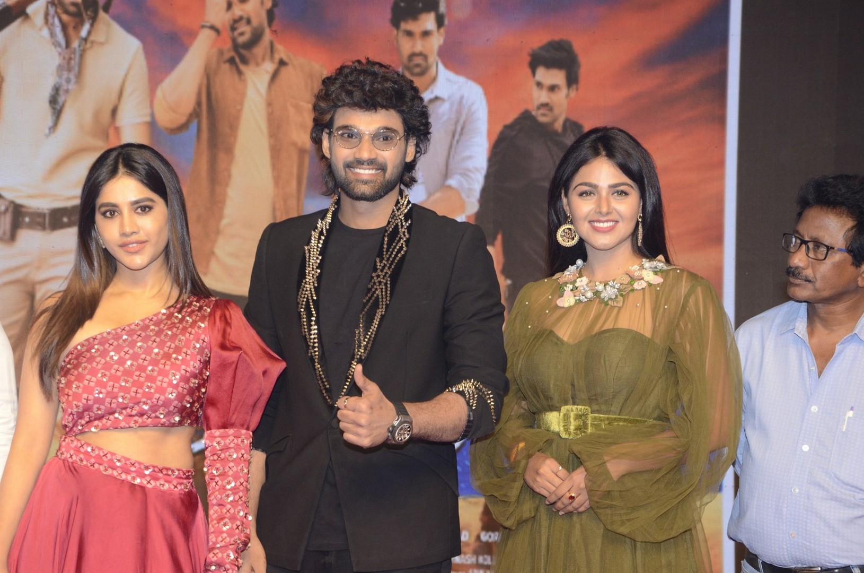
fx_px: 1868
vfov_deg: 17.4
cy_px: 286
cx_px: 432
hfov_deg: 26.0
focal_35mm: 78
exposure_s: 1/125
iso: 1000
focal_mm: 52
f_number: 8
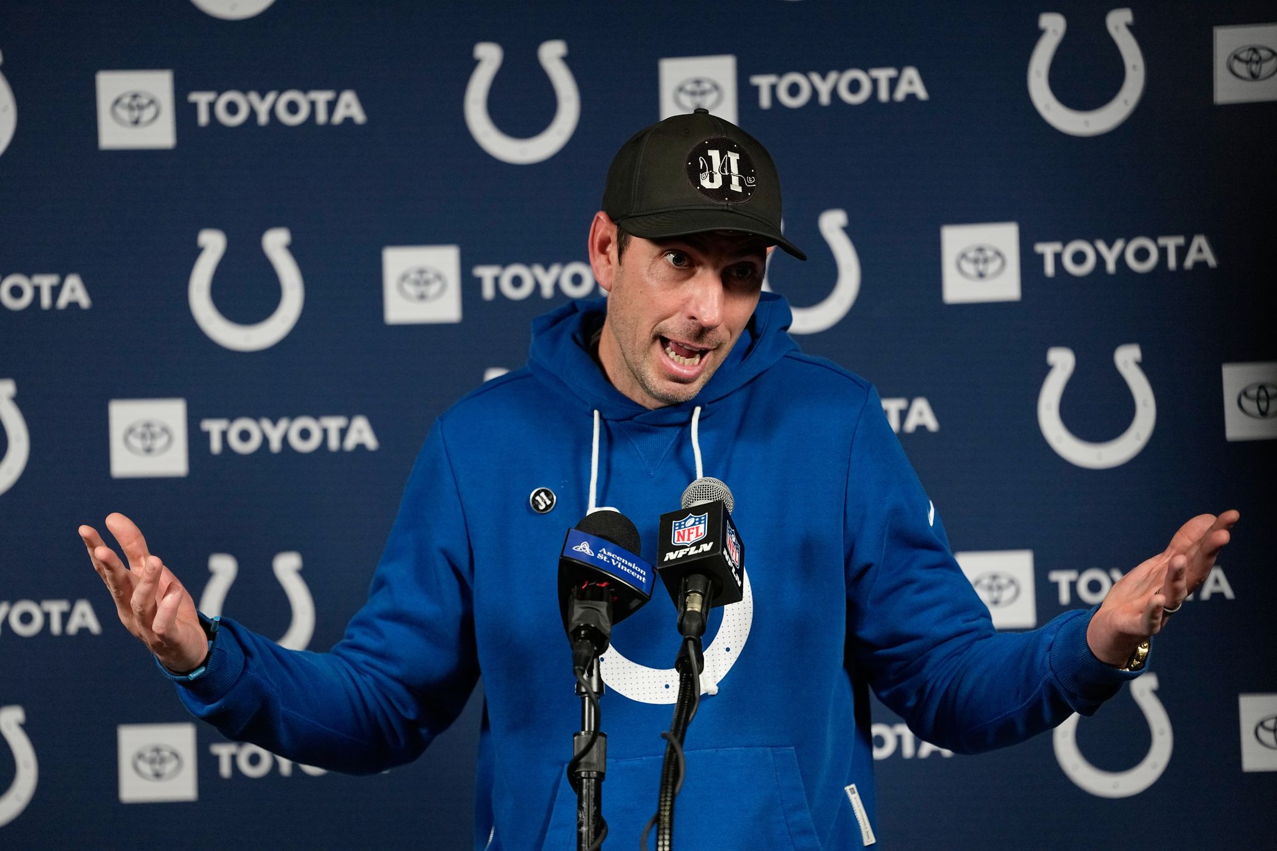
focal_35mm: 150
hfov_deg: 13.7
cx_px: 638
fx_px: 5320
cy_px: 426
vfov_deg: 9.1
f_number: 2.2
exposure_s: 1/800
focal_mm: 150
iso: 2500
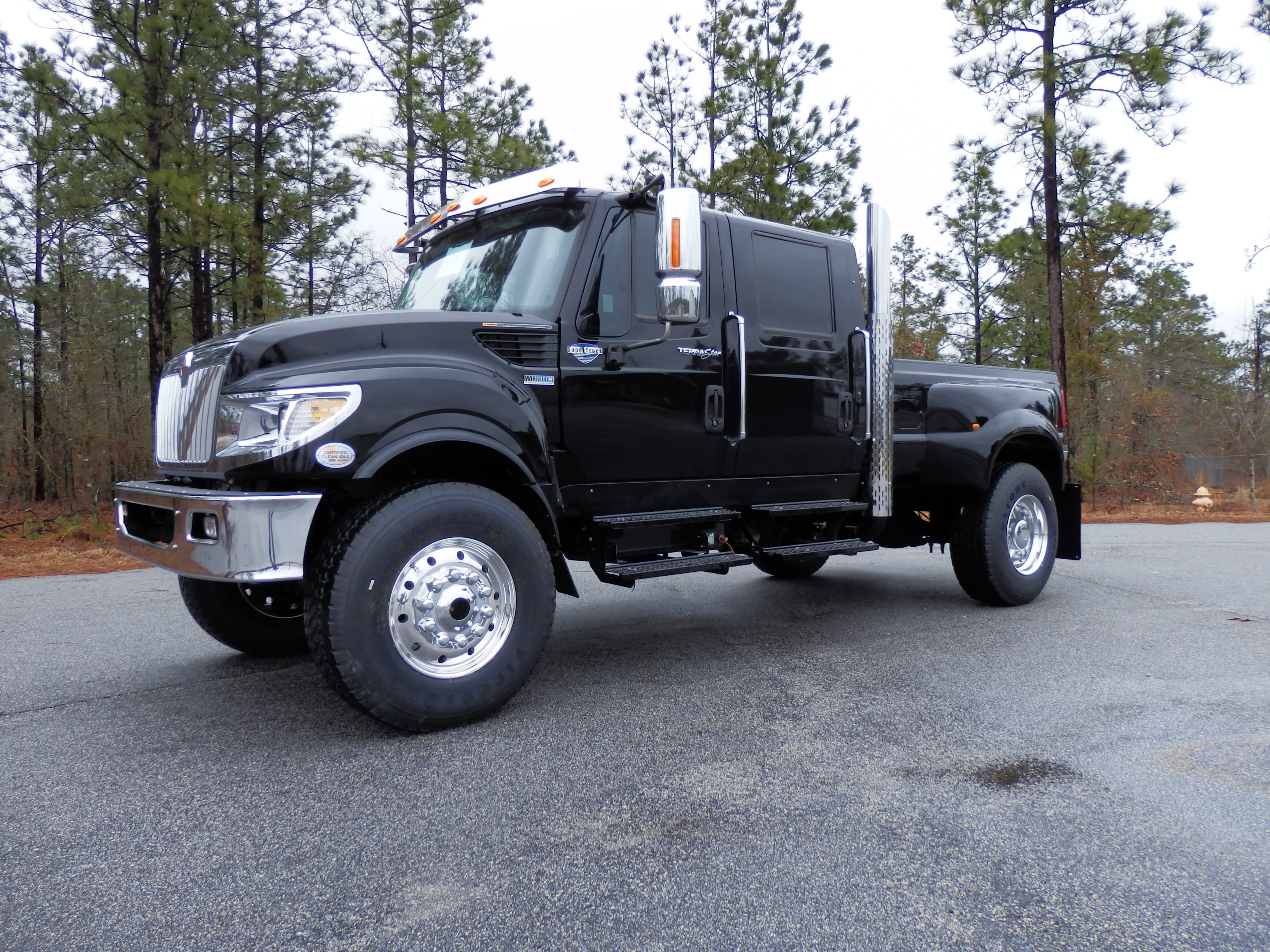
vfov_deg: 54.9
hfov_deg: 69.4
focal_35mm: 25
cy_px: 476
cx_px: 635
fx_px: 917
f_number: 3
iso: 80
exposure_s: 1/250
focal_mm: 4.5
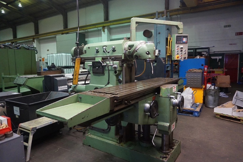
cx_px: 122
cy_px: 81
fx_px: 162
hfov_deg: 73.7
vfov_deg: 53.1
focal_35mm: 24
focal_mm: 16
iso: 2500
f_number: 3.5
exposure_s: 1/160
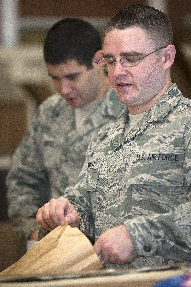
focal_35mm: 155
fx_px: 1235
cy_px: 144
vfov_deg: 13.3
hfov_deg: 8.8
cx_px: 96
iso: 800
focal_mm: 155
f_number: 2.8
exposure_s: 1/250
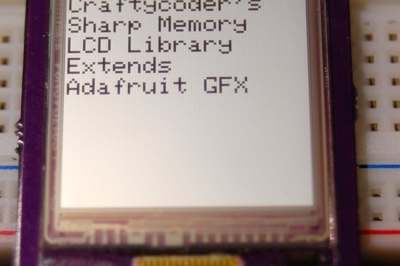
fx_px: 1776
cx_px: 181
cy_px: 140
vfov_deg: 8.6
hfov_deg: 12.8
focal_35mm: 160
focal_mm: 80
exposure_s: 1/100
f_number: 5.6
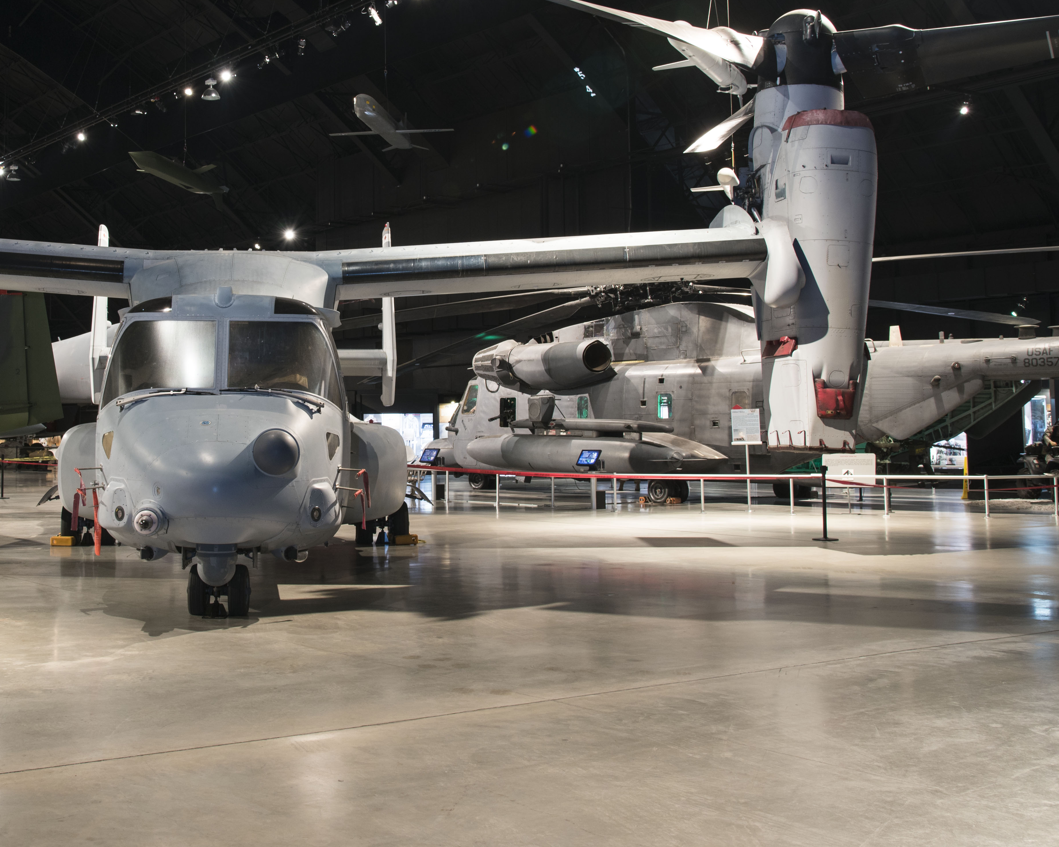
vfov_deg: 32.5
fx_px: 1442
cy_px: 300
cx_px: 316
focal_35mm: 46
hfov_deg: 39.6
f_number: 8
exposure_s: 1.6
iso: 200
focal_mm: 30
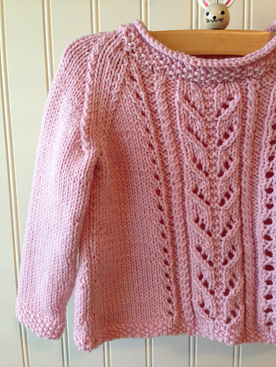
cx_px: 138
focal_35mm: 33
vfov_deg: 55.4
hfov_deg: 42.9
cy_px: 184
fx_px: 351
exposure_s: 1/20
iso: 200
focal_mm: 4.12
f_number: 2.4
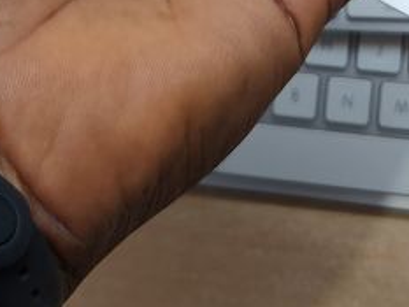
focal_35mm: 101
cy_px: -263
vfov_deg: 13.1
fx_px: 1194
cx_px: 311
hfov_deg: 19.3
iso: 100
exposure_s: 1/100
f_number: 1.8
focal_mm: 5.4
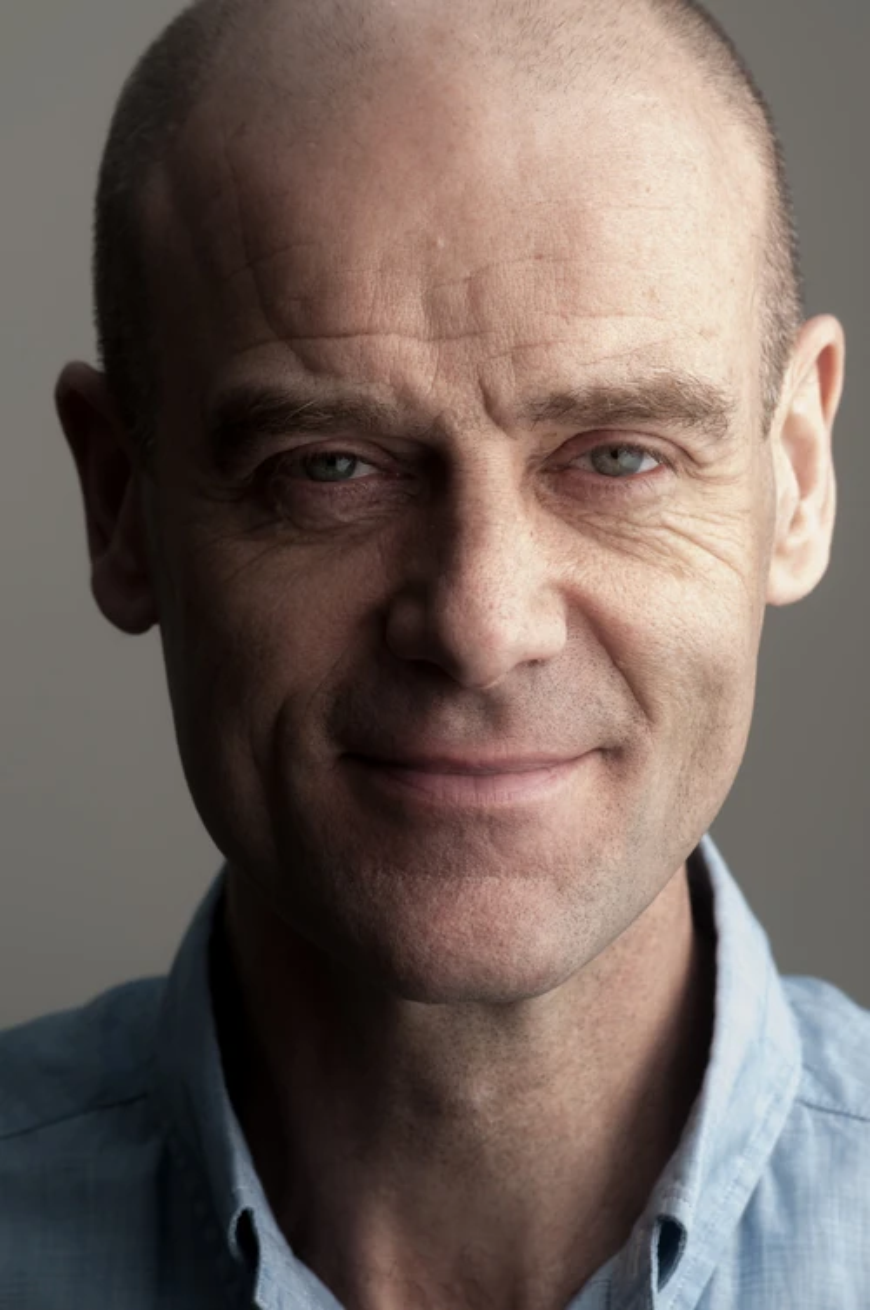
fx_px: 6815
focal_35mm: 188
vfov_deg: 11.0
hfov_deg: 7.3
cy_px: 655
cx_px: 435
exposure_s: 1/160
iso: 100
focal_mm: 125
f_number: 8
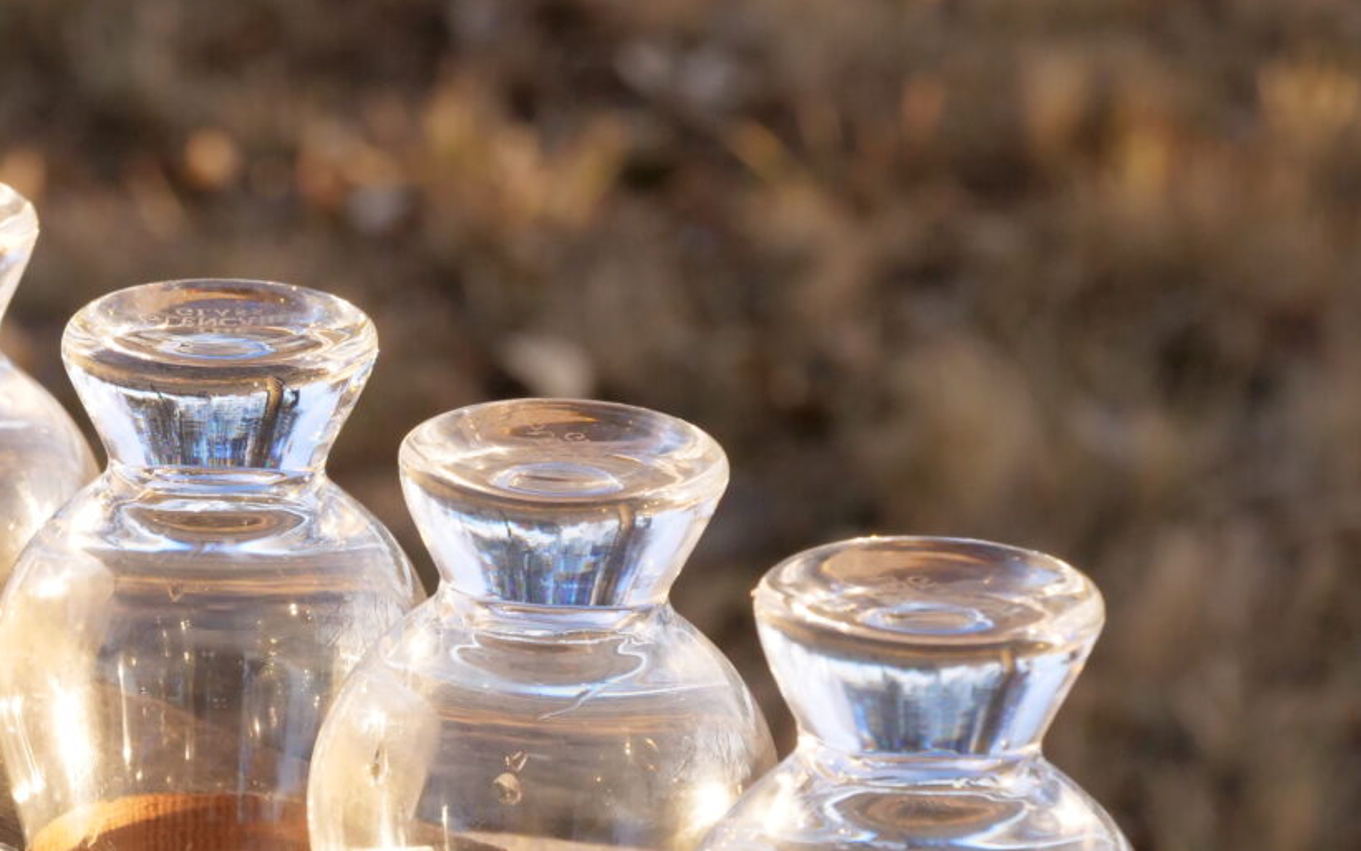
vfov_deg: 5.5
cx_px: 154
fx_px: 8827
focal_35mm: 238
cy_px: 883
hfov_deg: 8.8
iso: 1600
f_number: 6.3
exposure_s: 1/500
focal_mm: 60
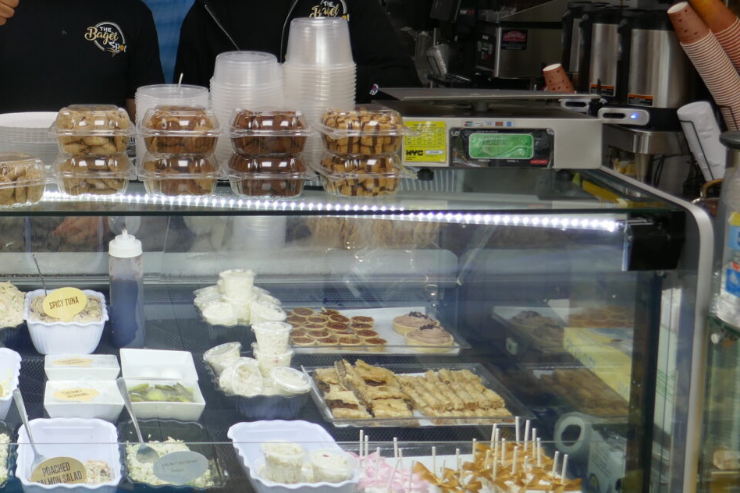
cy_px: 73
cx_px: 34
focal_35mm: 54
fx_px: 1110
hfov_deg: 34.2
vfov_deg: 24.5
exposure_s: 1/100
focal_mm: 9.1
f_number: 2.8
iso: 125
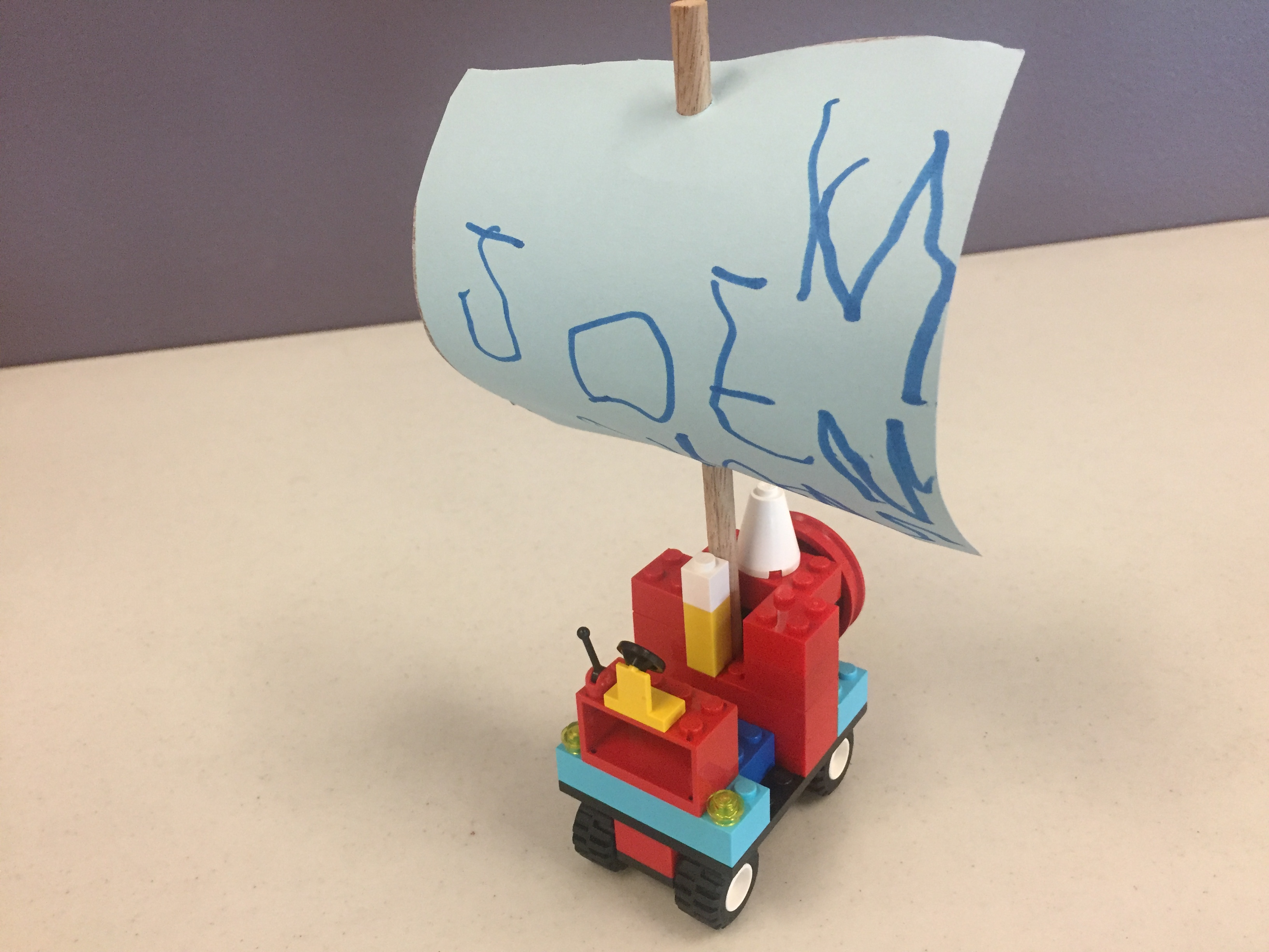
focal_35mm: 29
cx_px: 634
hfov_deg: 61.7
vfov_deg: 48.2
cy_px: 476
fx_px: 1063
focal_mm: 4.15
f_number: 2.2
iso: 200
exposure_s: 1/30
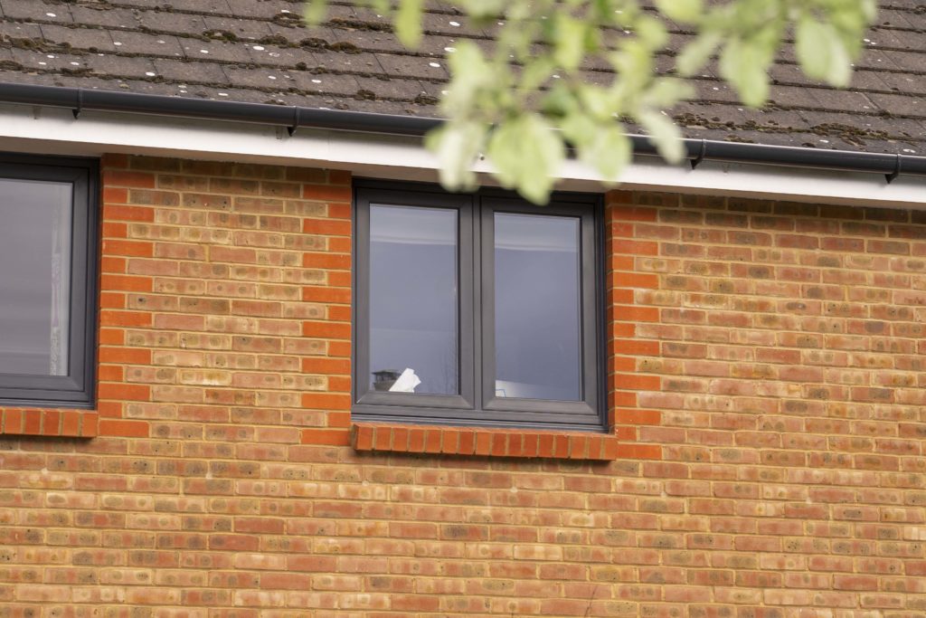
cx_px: 463
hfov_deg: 18.3
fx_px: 2881
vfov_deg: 12.2
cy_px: 309
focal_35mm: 112
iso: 125
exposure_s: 1/125
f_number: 7.1
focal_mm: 75
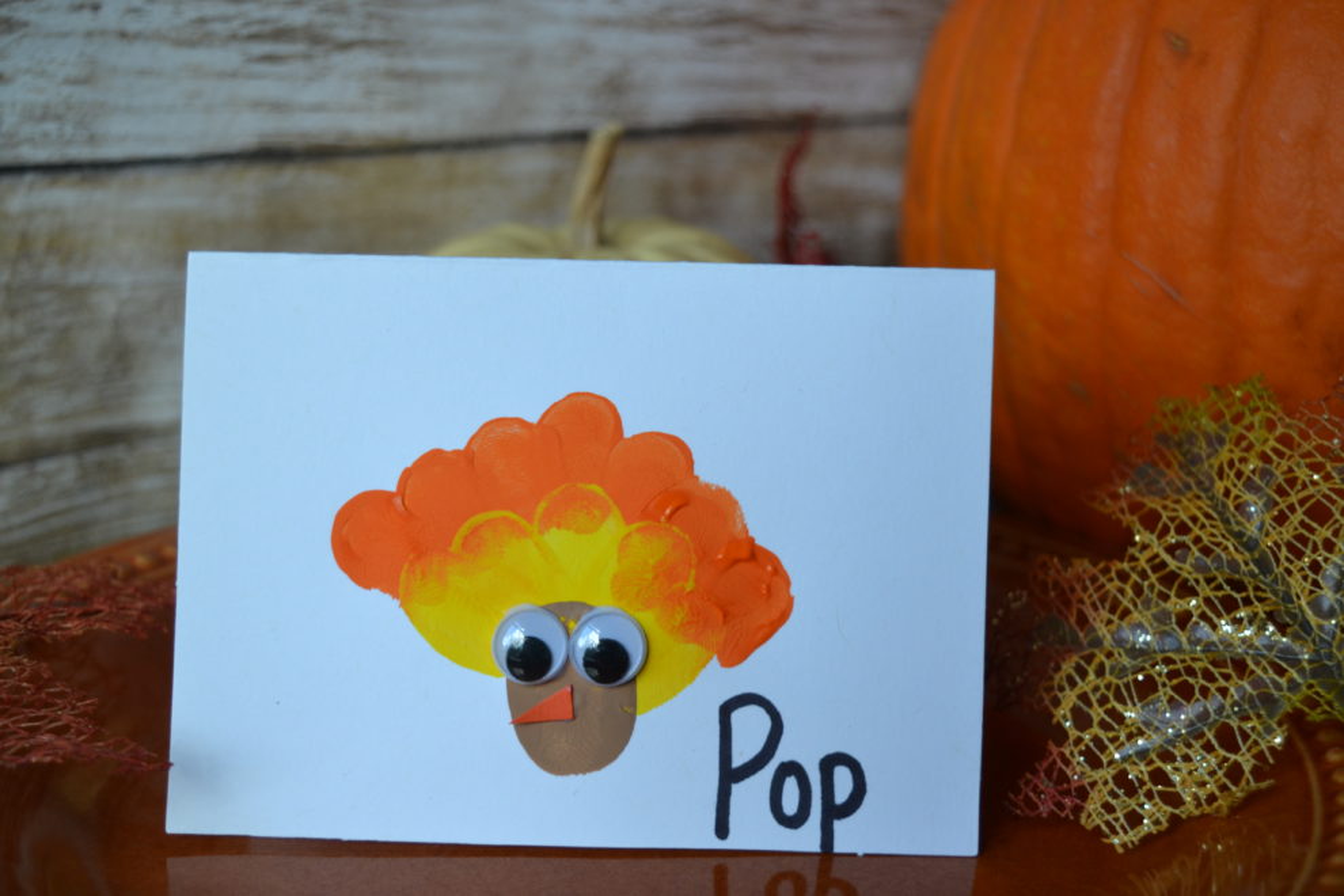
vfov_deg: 25.8
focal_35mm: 52
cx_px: 672
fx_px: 1960
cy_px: 448
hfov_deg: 37.9
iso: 400
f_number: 4.5
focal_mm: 35
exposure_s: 1/100
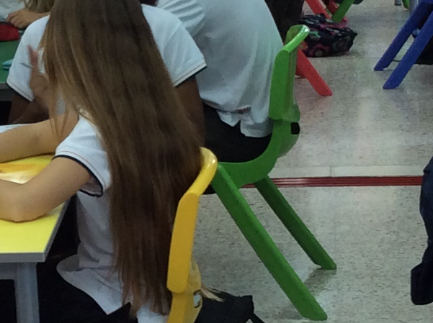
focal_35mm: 138
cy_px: 114
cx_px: -55
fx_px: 1724
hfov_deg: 14.0
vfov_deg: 10.7
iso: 50
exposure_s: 1/24
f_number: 2.4
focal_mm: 3.3
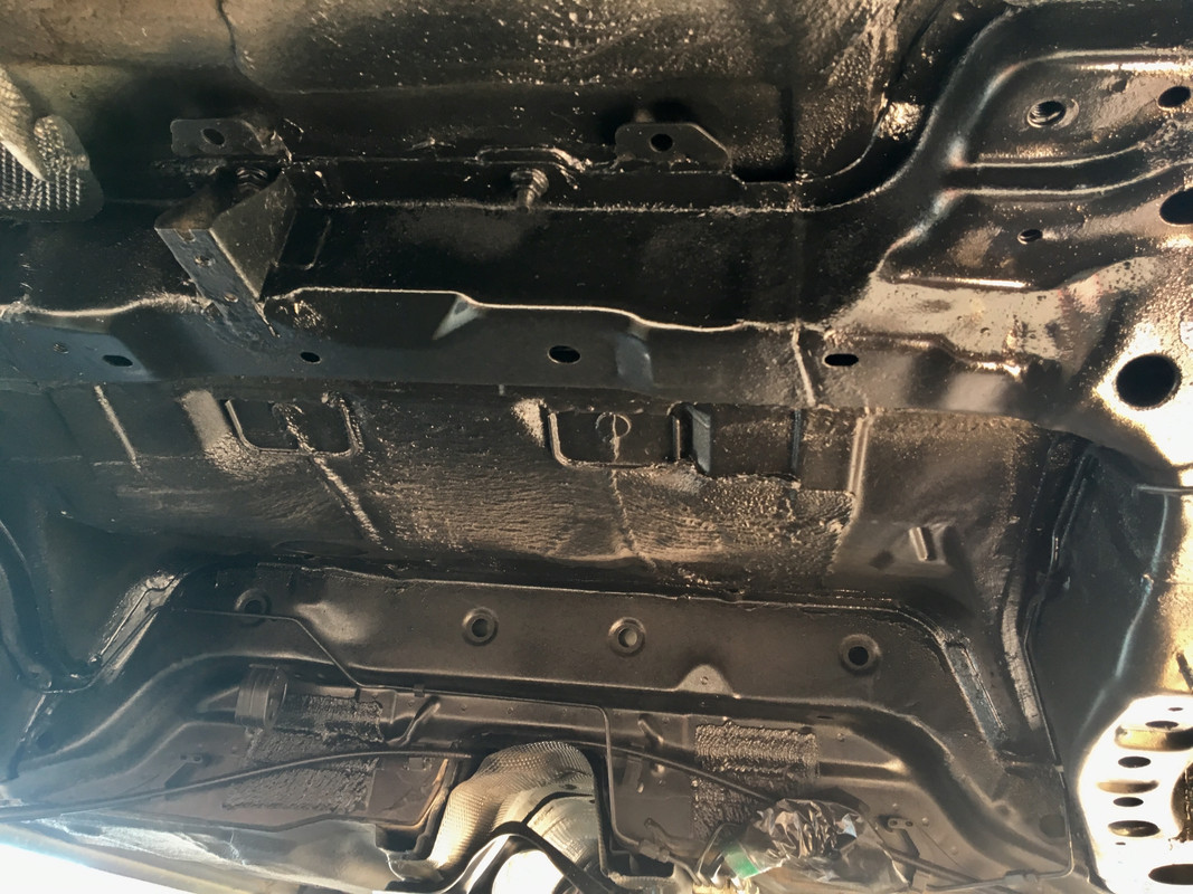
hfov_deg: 61.7
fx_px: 999
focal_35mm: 29
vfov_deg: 48.2
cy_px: 447
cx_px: 596
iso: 50
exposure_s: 1/30
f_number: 2.2
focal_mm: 4.15
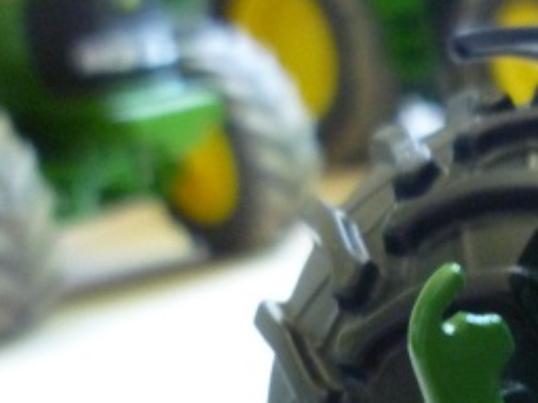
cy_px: 521
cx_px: 753
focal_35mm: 91
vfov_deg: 15.5
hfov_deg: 19.4
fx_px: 1414
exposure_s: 1/8
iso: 400
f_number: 3.3
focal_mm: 5.2
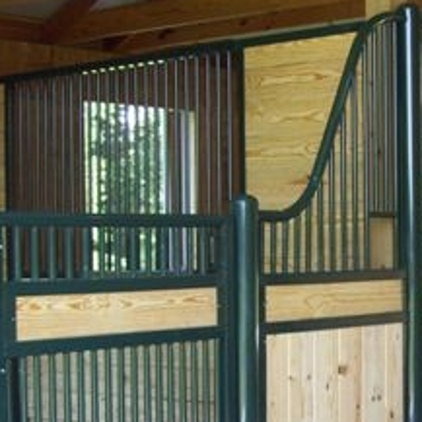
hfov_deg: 18.4
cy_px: 358
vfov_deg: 18.3
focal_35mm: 94
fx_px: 1296
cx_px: 323
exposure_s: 1/160
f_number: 2.7
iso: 125
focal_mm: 6
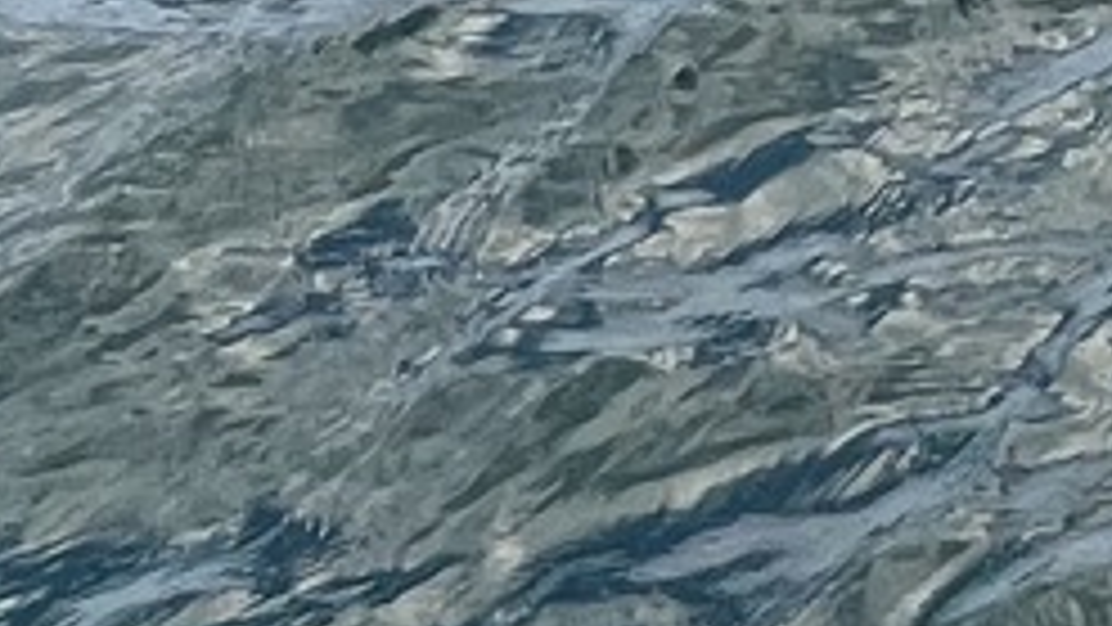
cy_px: -977
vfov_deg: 9.5
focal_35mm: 110
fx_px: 3244
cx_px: 1886
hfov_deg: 16.8
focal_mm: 1.57
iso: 32
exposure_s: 1/201
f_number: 1.8
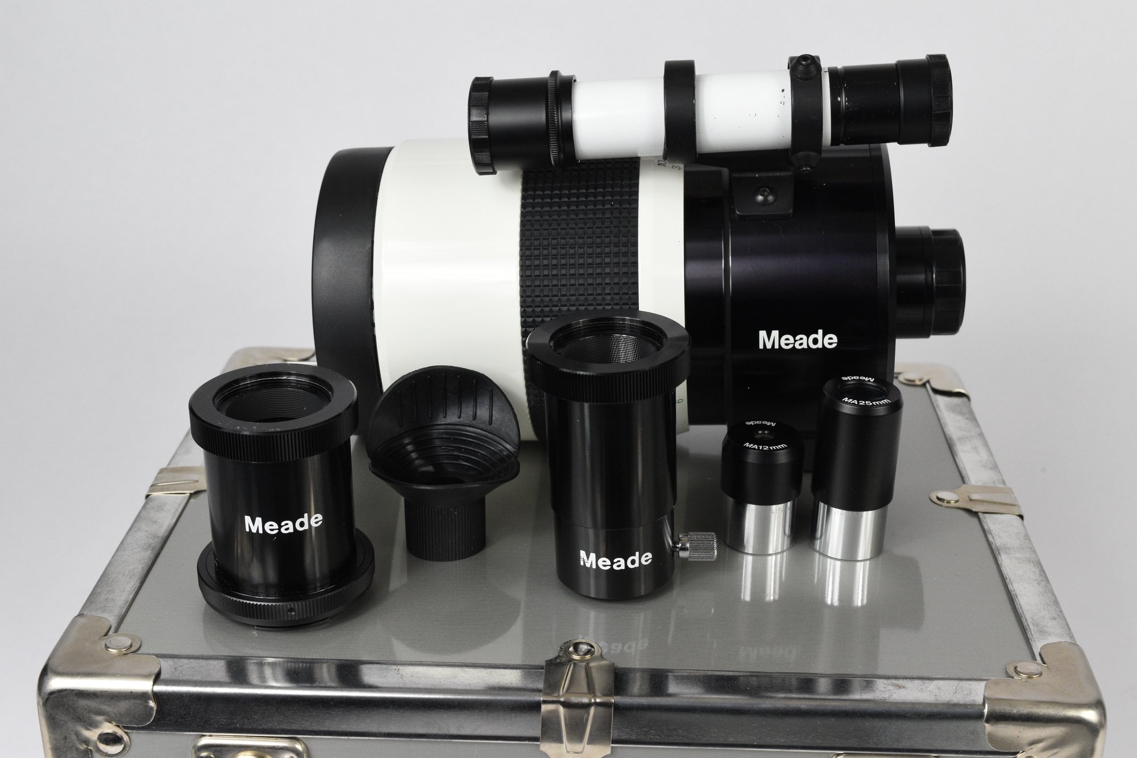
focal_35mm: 52
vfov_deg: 25.7
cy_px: 379
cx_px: 568
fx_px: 1658
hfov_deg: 37.9
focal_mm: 35
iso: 1250
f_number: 9
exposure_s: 1/160
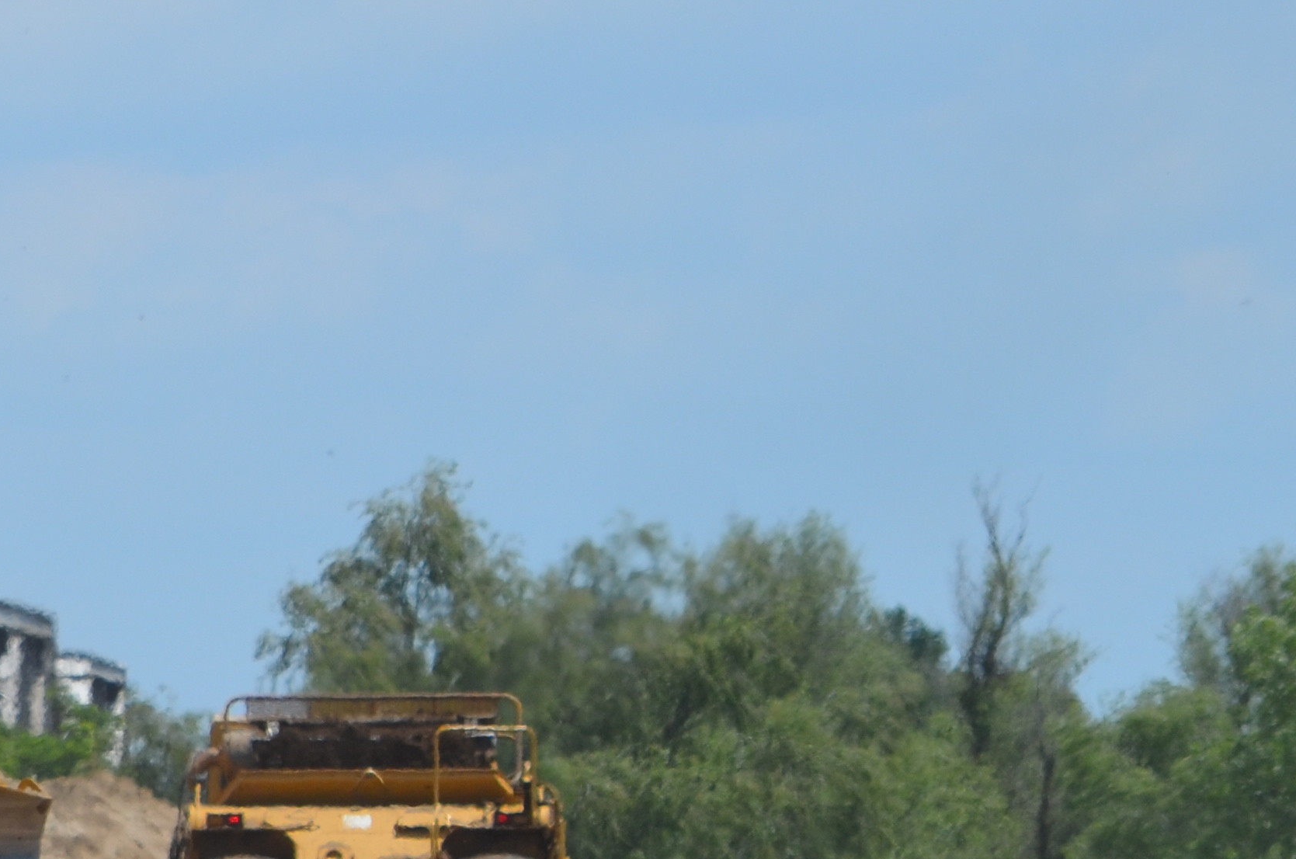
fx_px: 31026
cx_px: -574
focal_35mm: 863
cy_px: 931
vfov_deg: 1.6
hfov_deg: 2.4
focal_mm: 195
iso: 200
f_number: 8
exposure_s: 1/1000
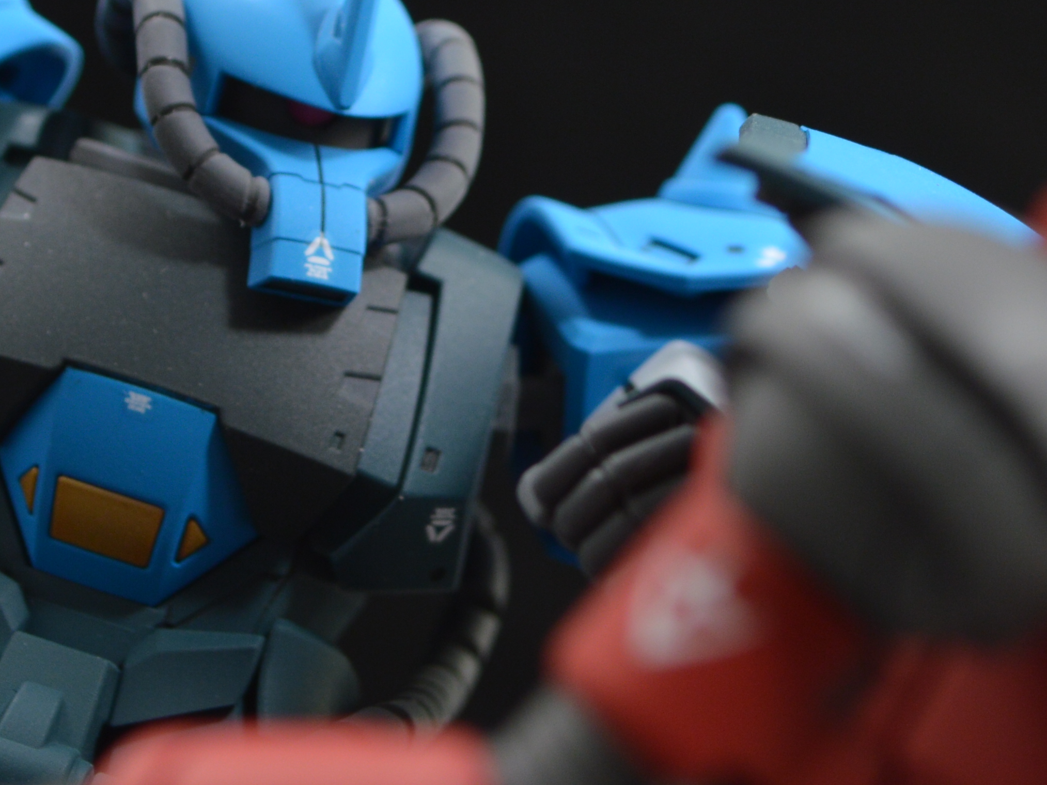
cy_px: 147
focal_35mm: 154
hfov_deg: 12.8
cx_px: 518
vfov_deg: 9.6
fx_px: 4658
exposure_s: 1/10
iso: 200
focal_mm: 36
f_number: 5
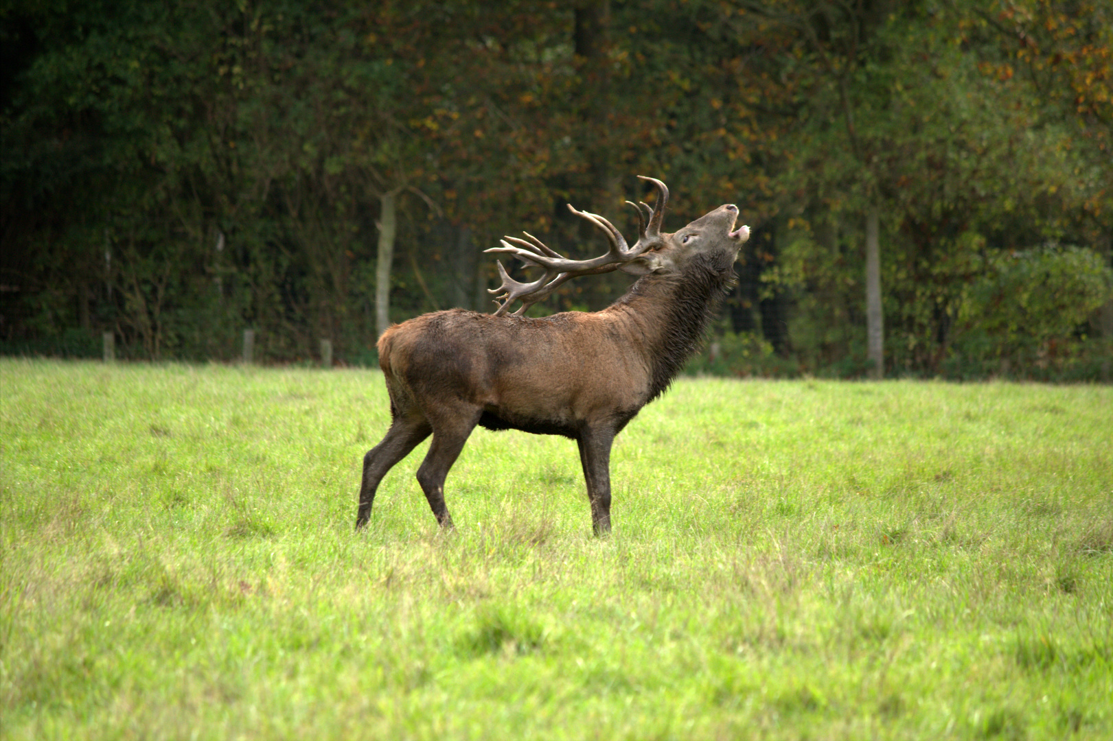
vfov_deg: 3.5
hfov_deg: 5.3
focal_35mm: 392
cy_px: 370
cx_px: 556
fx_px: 12116
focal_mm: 250
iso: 400
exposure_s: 1/20
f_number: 5.6
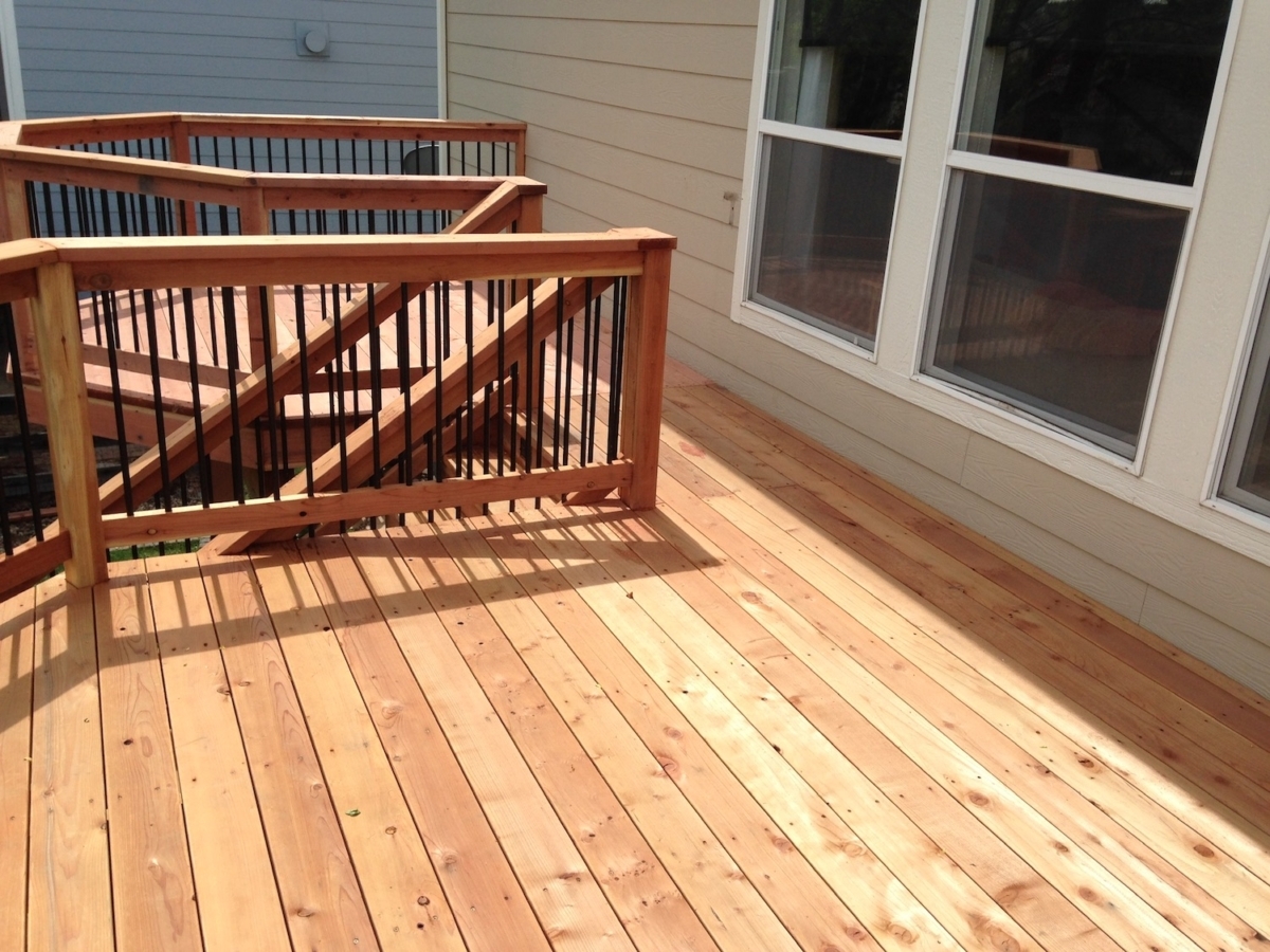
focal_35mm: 33
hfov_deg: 55.4
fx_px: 1211
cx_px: 635
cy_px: 476
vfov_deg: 42.9
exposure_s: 1/1232
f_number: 2.4
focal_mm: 4.12
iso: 50
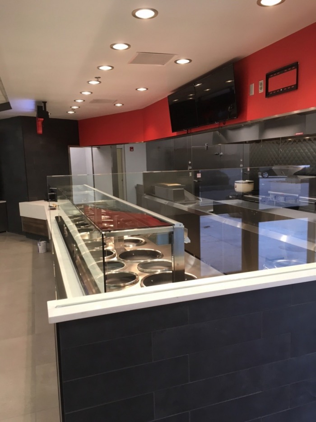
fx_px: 353
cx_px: 158
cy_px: 211
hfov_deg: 48.2
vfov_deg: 61.7
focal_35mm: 29
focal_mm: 4.15
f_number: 2.2
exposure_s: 1/30
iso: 50
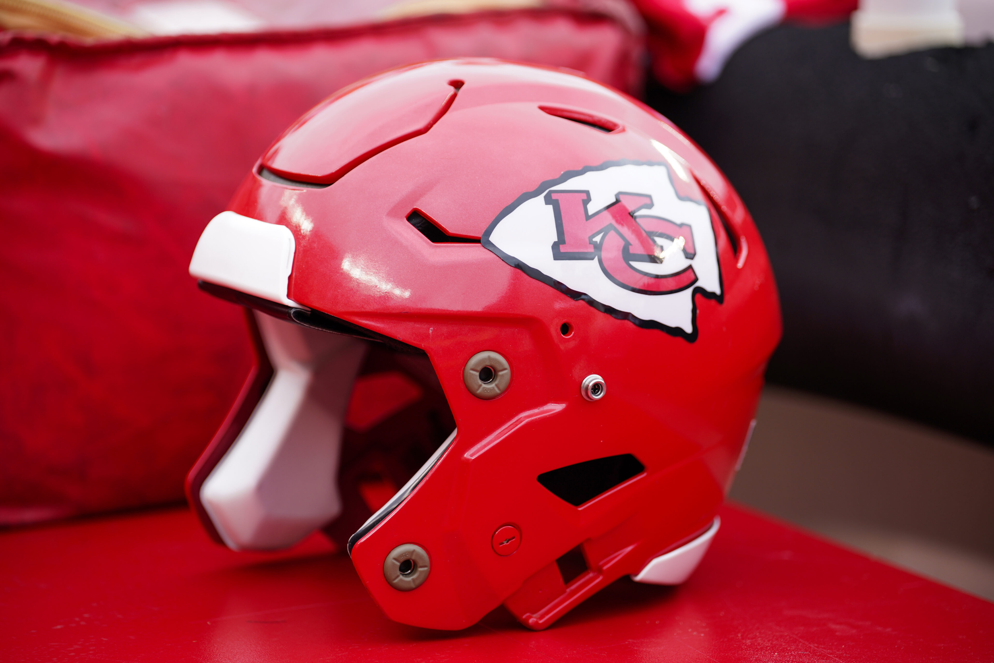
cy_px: 332
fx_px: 4279
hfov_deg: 13.2
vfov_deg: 8.9
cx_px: 497
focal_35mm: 155
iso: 160
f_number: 2.8
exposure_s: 1/500
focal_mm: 155
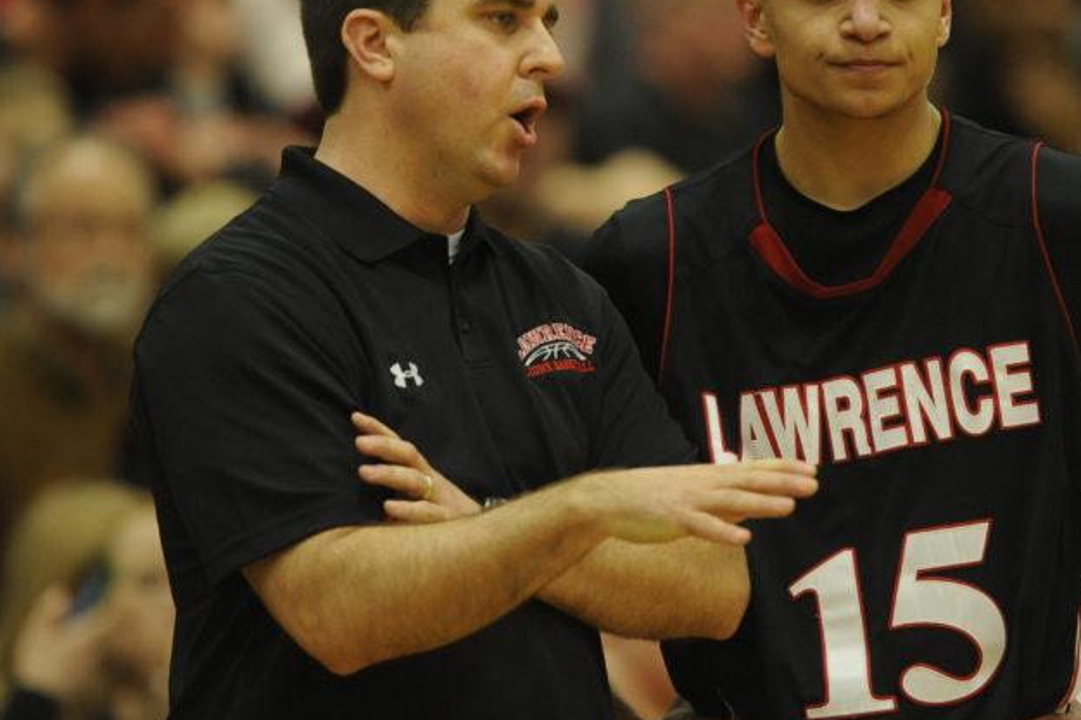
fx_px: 14739
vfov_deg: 2.8
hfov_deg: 4.2
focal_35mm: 491
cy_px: 266
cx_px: 679
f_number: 3.5
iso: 3200
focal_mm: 300
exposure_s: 1/640
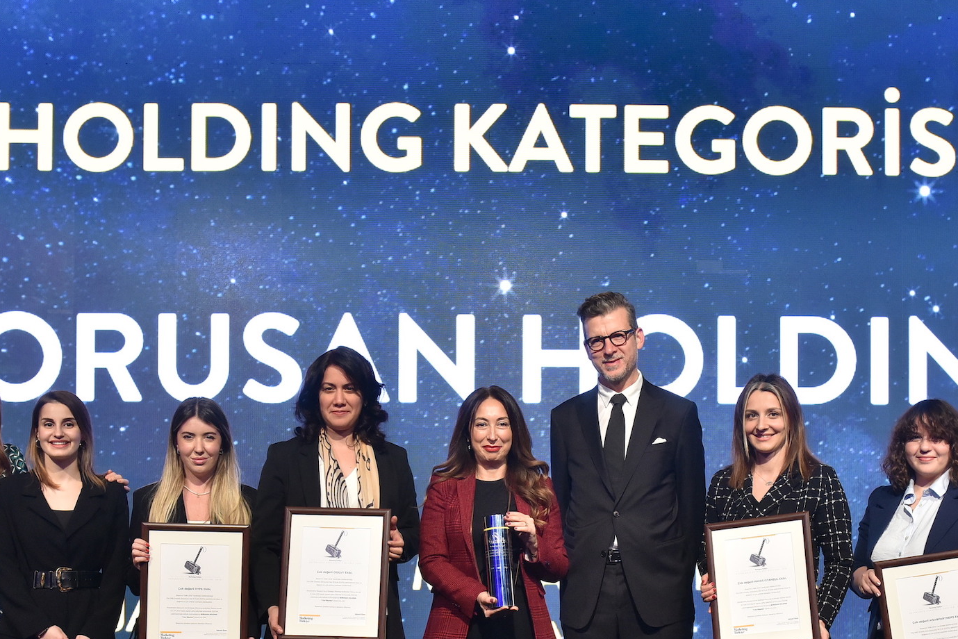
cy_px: 554
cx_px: 514
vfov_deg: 22.9
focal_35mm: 58
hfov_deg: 34.5
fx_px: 1544
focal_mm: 32
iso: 2000
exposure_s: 1/125
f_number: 4.5
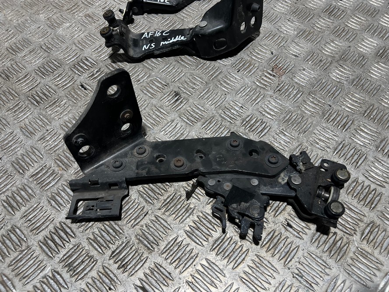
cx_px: 194
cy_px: 146
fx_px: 292
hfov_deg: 67.3
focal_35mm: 26
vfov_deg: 53.1
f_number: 1.5
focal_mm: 5.7
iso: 50
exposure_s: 1/100
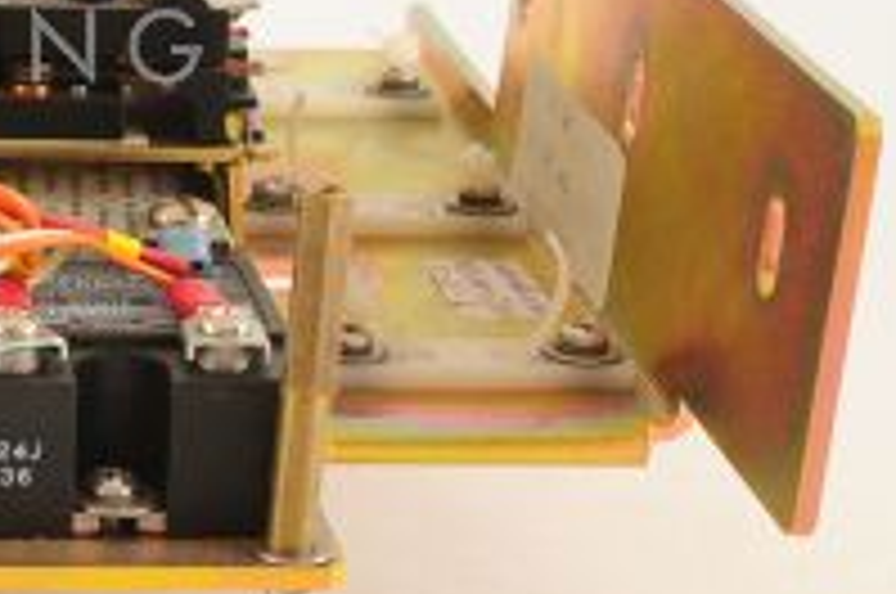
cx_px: -248
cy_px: -25
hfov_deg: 13.2
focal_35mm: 151
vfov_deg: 9.0
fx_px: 3752
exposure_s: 1/160
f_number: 13
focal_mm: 50
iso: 1600
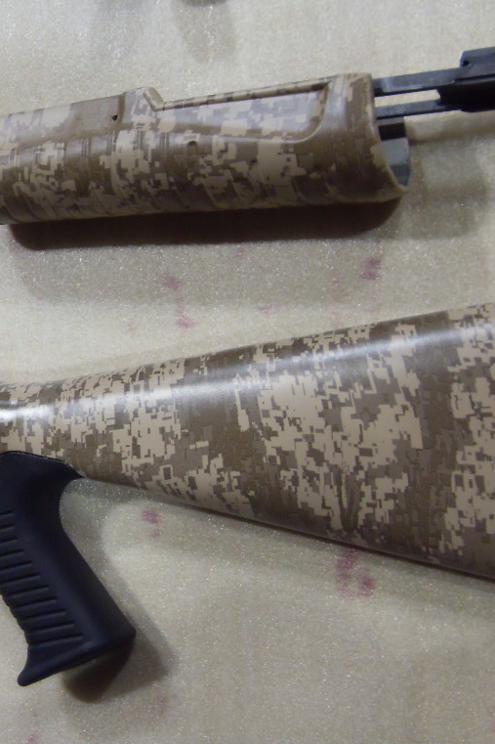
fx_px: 1011
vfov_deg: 40.4
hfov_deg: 27.5
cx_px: 279
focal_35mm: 49
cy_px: 371
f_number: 2.8
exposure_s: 1/45
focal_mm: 6.3
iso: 200
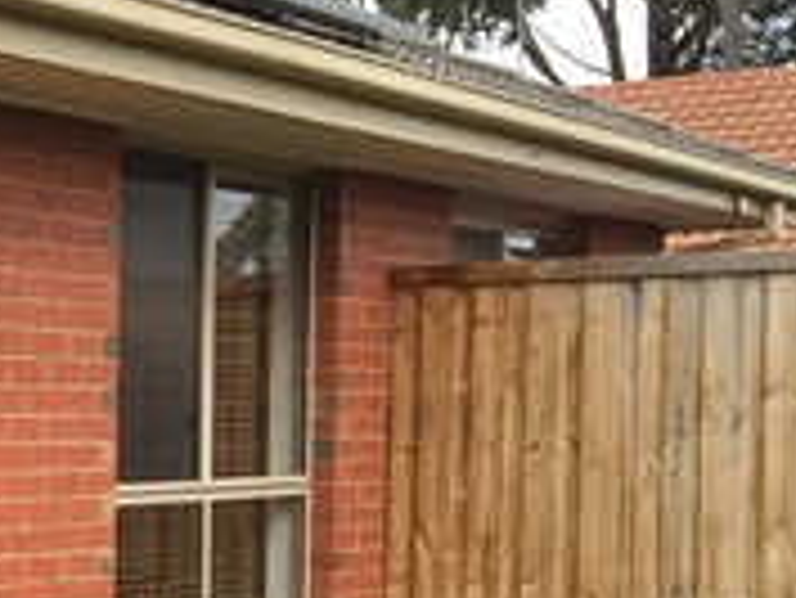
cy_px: 620
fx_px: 2416
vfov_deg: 13.9
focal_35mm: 105
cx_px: -612
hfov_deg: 16.0
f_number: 2.2
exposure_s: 1/557
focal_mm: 4.15
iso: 32
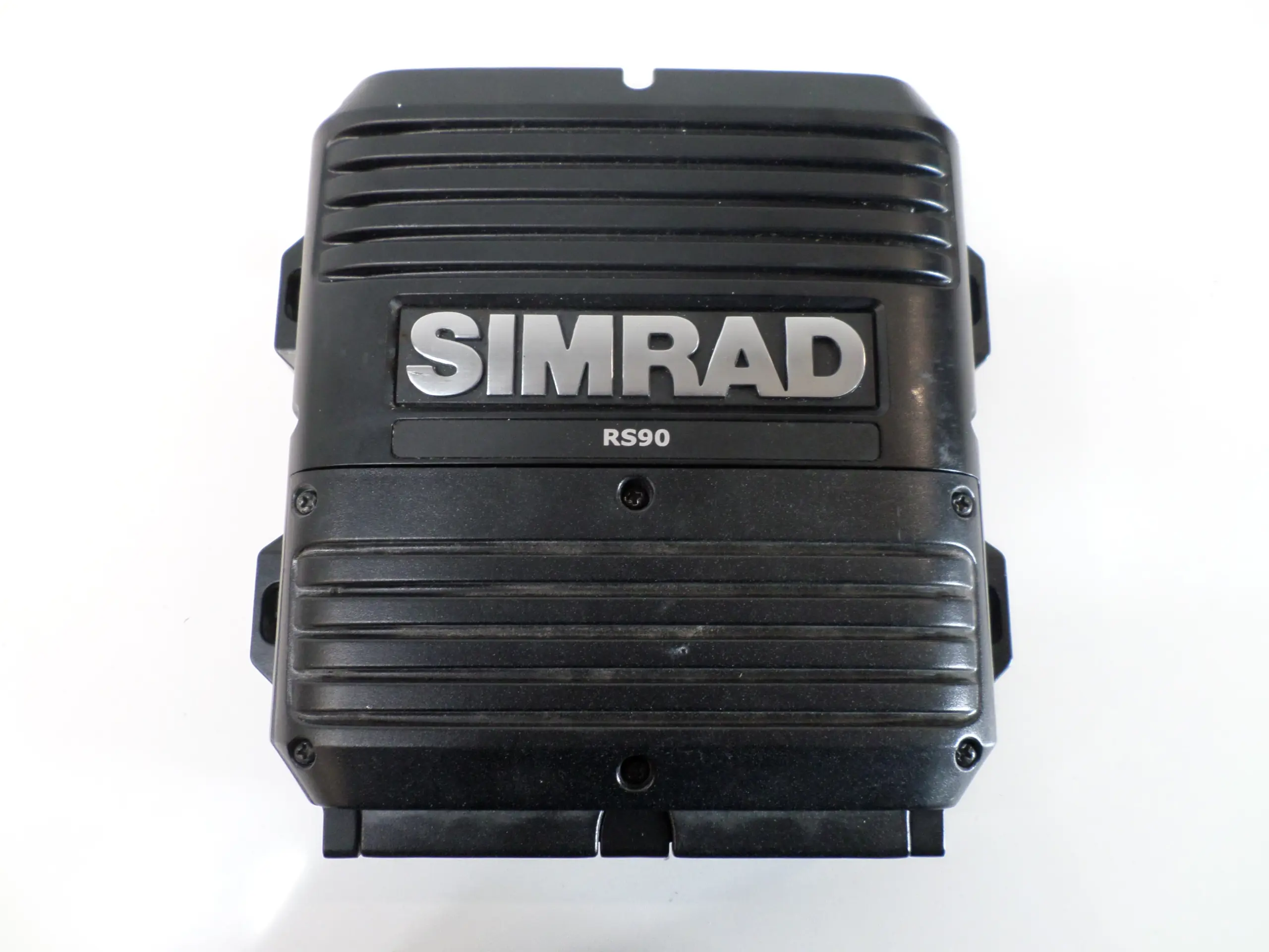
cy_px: 476
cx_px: 634
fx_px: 916
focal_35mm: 25
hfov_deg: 69.4
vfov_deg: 54.9
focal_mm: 4.5
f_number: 2.5
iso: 200
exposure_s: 1/30
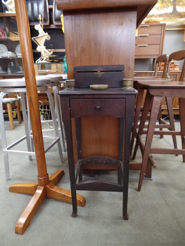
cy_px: 123
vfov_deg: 73.9
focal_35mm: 23
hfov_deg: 58.9
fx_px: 164
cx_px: 92
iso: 400
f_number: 2.8
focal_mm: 4.1
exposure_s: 1/15
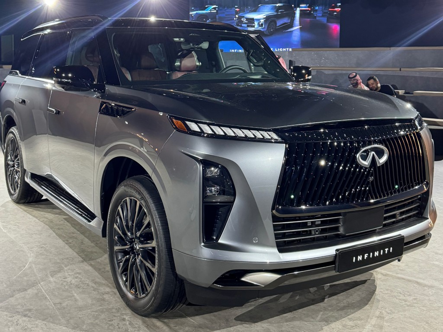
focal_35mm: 24
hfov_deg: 71.6
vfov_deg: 56.8
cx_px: 222
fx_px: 307
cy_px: 166
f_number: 1.78
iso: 400
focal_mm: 6.76
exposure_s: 1/50
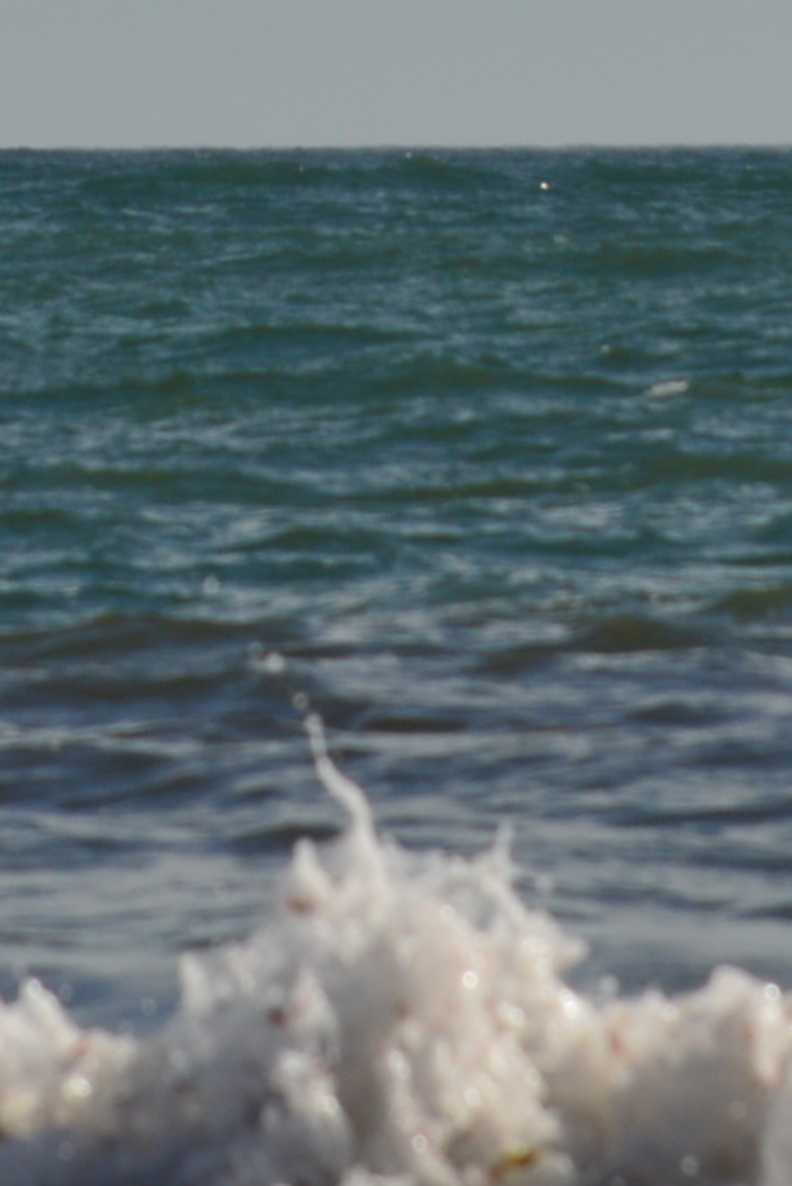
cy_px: -151
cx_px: 459
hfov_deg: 1.6
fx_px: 27839
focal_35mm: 844
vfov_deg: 2.4
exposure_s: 1/500
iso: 110
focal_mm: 135
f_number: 11
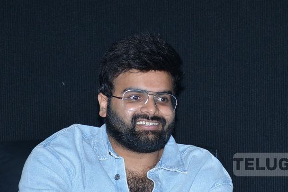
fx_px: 1831
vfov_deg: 6.0
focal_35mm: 229
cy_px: 165
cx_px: 280
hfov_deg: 8.9
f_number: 5.6
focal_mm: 86
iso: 800
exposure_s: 1/125
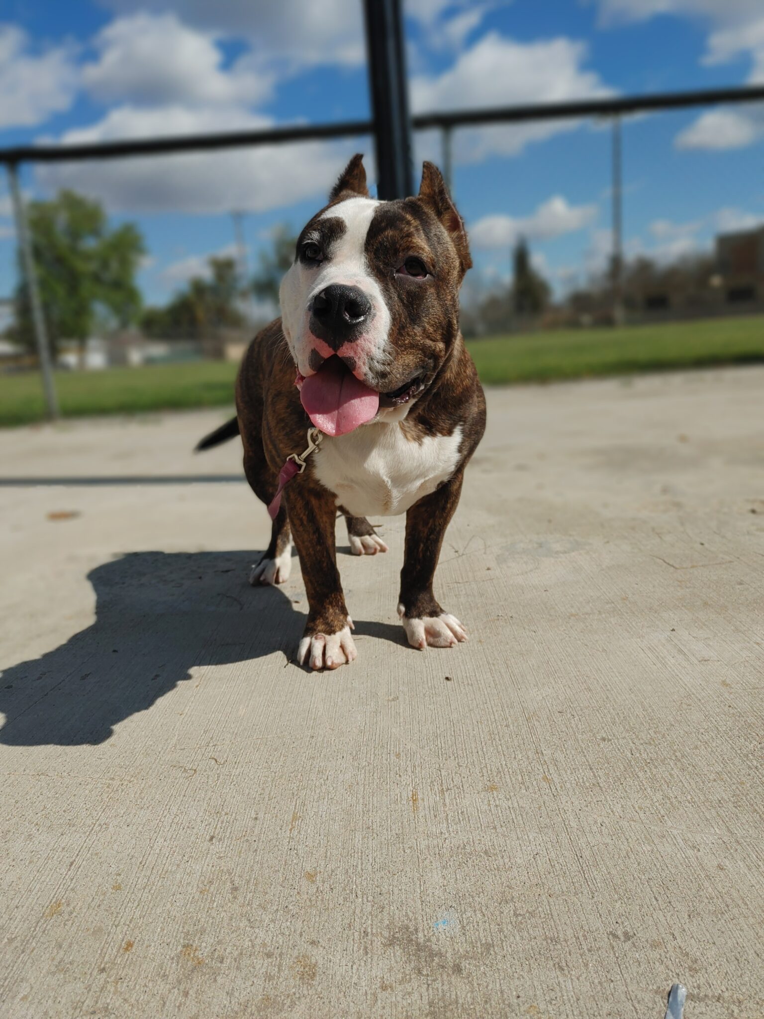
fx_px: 765
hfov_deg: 53.1
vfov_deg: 67.3
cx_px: 382
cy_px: 510
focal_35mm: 26
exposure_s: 1/3571
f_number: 1.8
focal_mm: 4.81
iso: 50
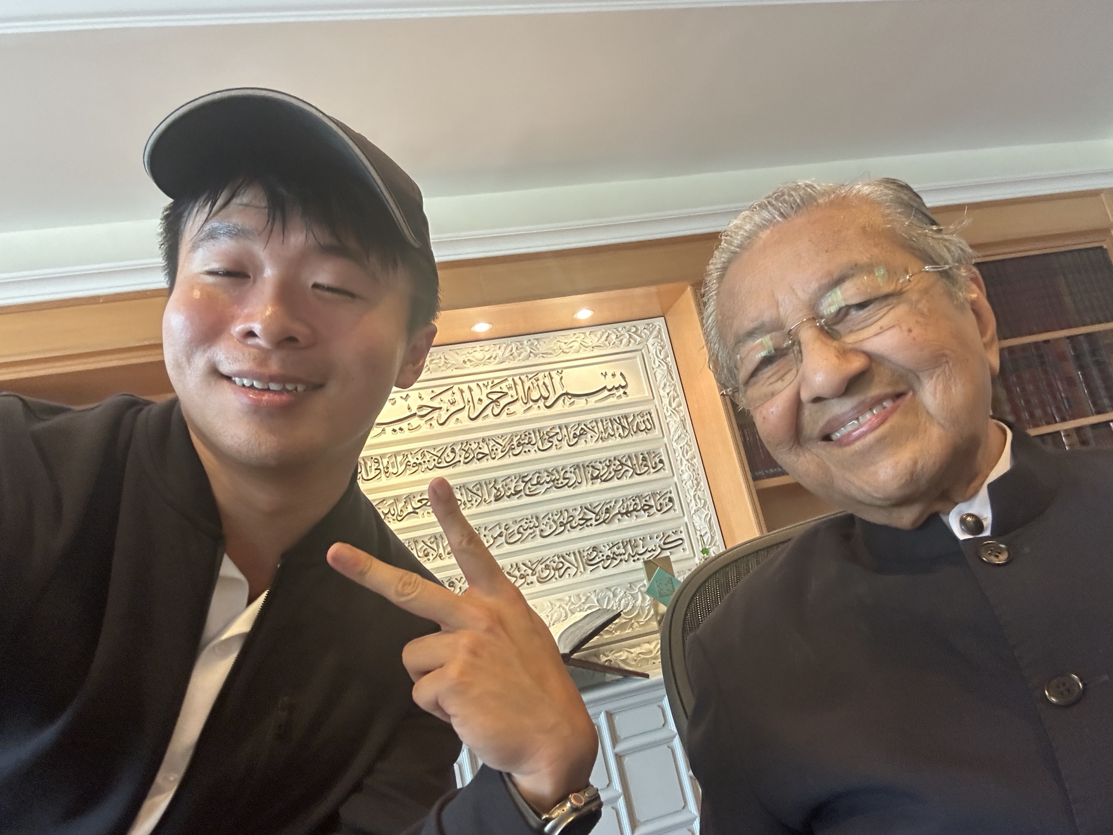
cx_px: 556
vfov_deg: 58.9
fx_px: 740
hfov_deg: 73.9
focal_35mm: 23
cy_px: 418
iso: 200
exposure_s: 1/33
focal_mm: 2.69
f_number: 1.9
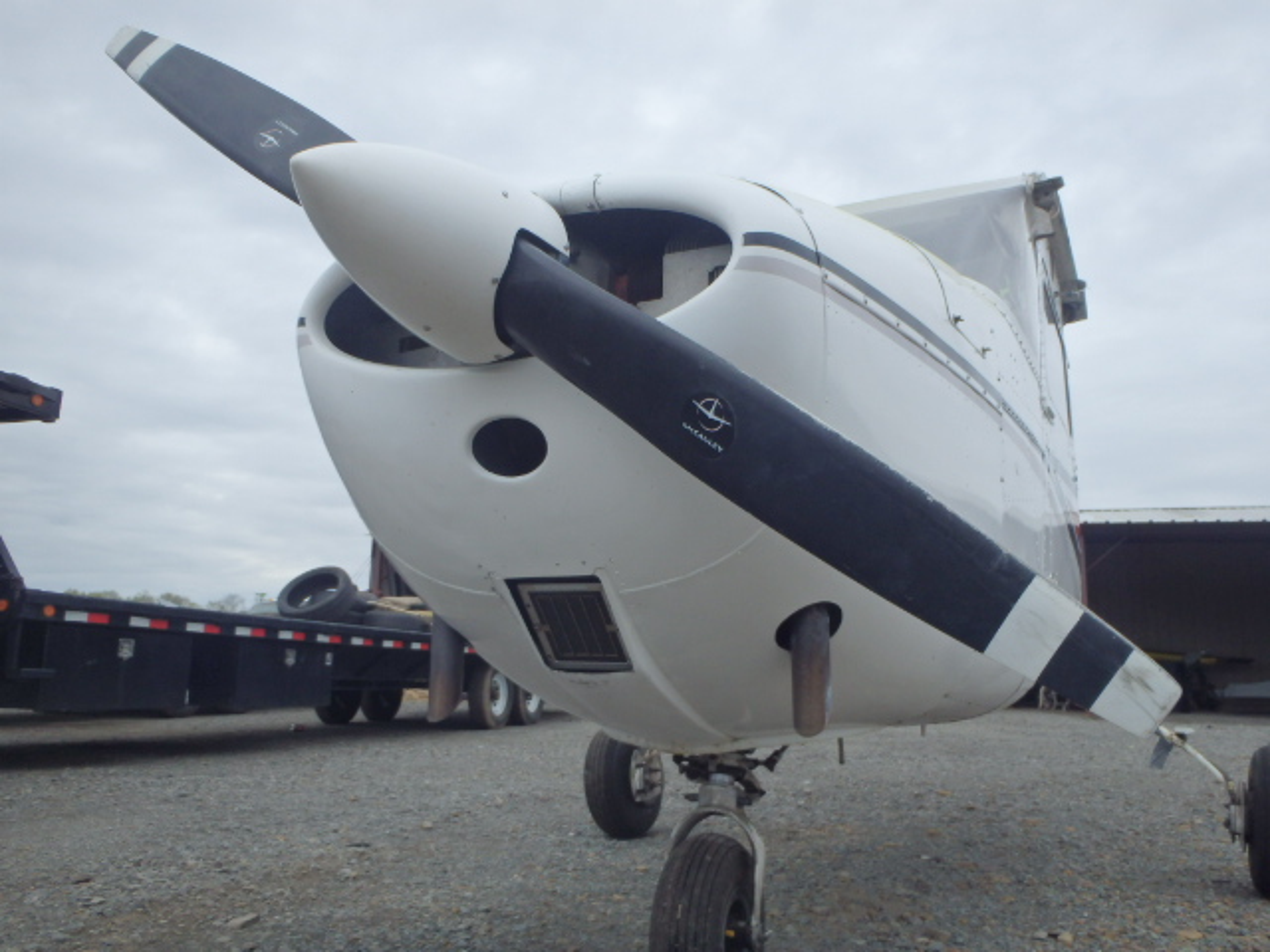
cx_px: 635
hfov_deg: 63.4
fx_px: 1027
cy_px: 476
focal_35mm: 28
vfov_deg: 49.7
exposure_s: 1/125
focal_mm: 5
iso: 125
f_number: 11
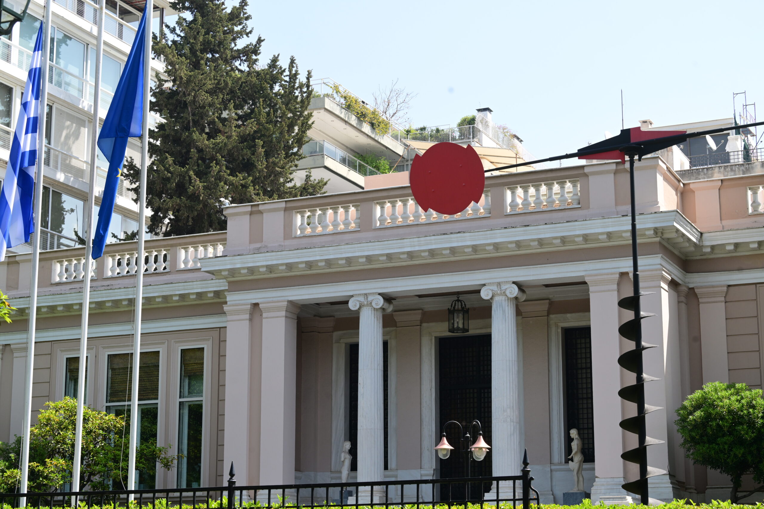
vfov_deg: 19.5
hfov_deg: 28.8
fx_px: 1486
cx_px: 382
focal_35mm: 70
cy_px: 254
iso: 320
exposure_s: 1/320
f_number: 9
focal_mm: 70
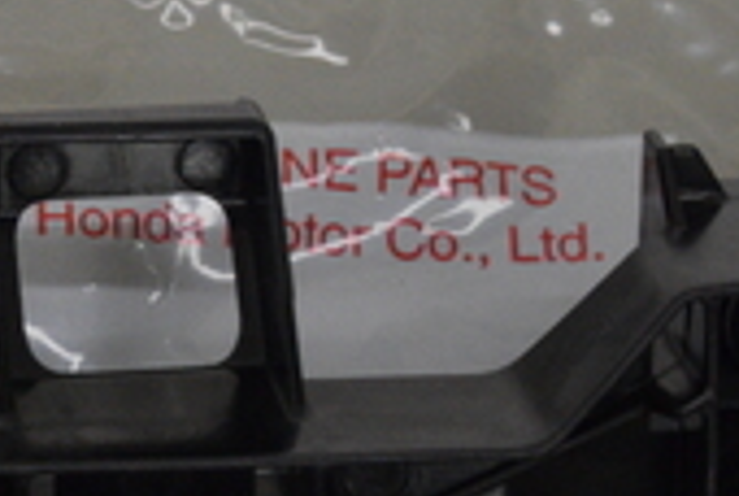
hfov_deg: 7.3
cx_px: 4
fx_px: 5799
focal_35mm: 282
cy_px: 540
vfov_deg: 4.9
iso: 3200
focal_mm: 50
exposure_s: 1/160
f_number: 10
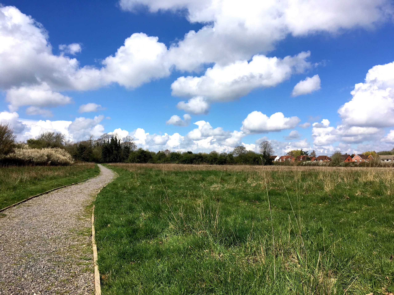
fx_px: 330
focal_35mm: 29
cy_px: 148
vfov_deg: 48.2
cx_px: 197
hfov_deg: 61.7
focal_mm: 4.15
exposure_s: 1/2404
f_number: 2.2
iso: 25
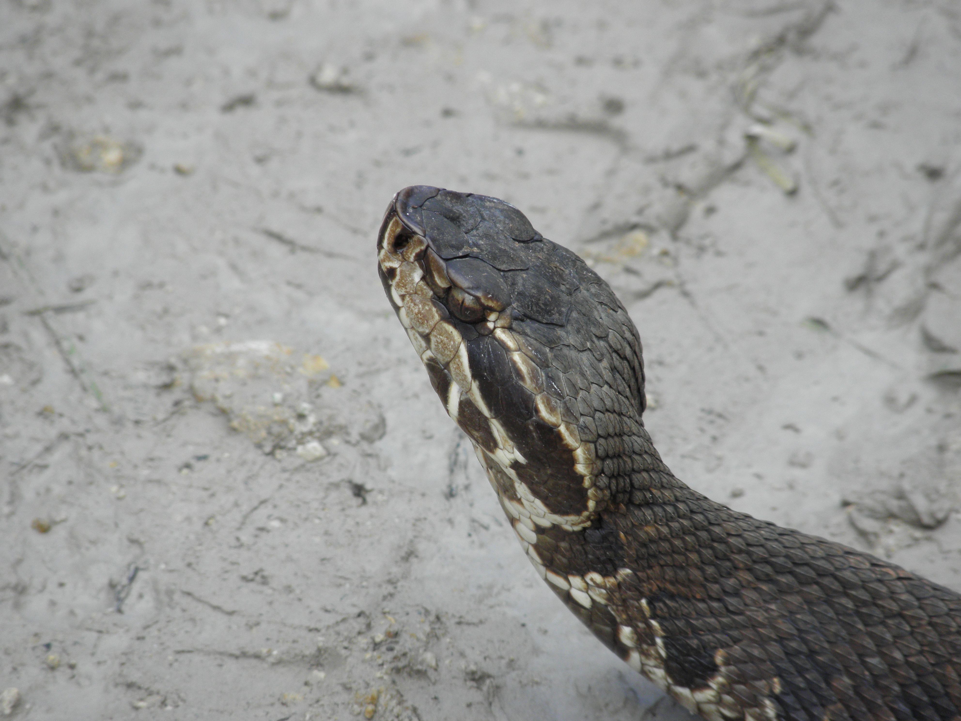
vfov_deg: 2.2
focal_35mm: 676
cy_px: 360
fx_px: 18767
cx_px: 480
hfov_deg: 2.9
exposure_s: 1/160
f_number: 5
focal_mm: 119.6
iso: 100
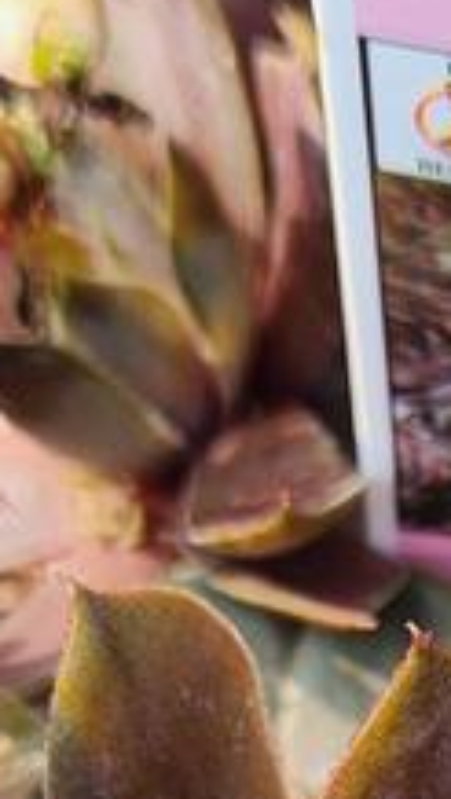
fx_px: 2439
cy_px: 986
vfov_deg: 17.6
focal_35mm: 115
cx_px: 495
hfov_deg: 10.4
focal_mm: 5.4
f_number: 1.8
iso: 20
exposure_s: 1/223
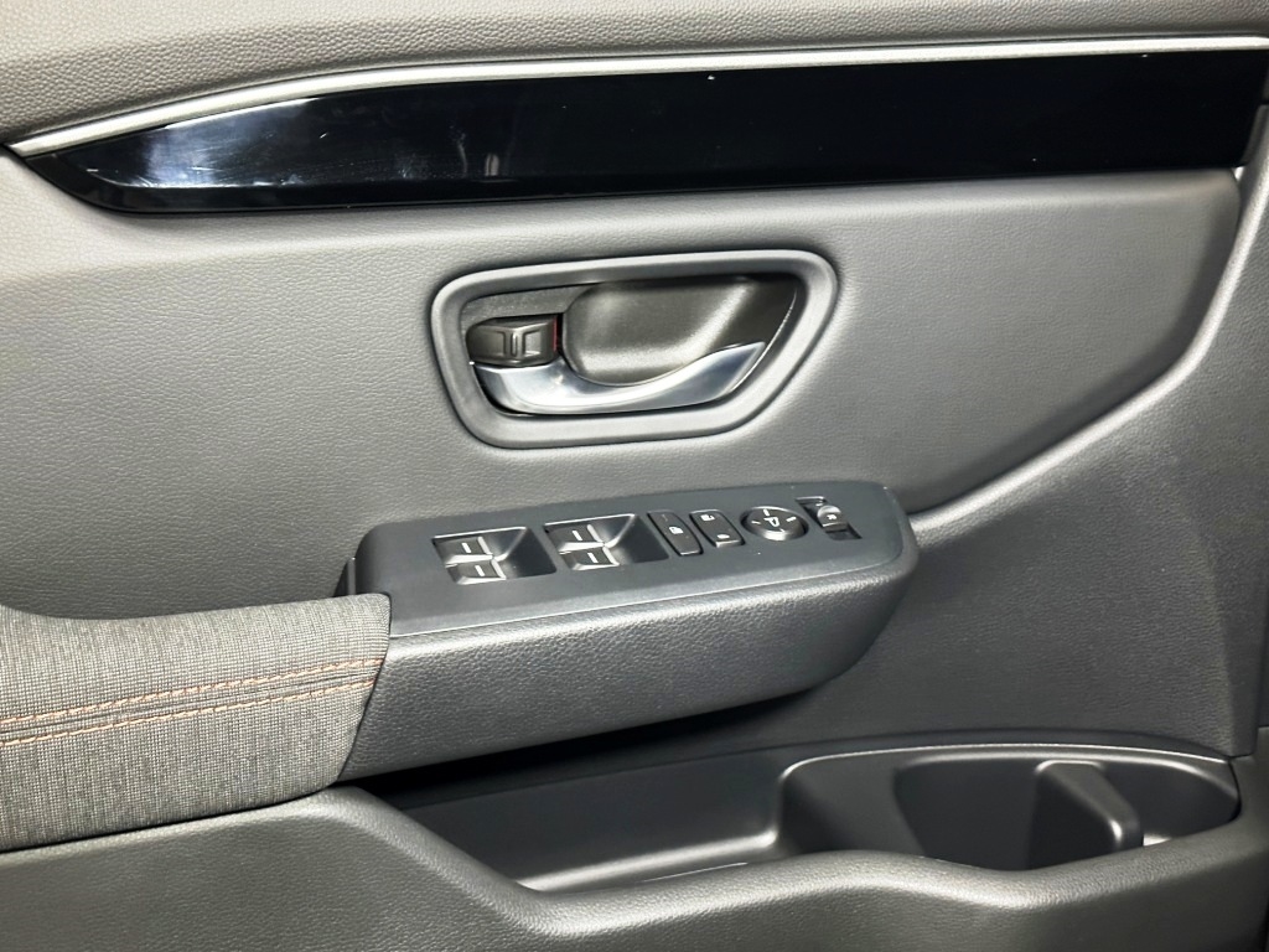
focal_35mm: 48
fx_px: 1760
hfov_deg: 39.7
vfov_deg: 30.3
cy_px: 476
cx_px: 634
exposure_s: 1/30
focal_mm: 6.86
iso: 640
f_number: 1.78
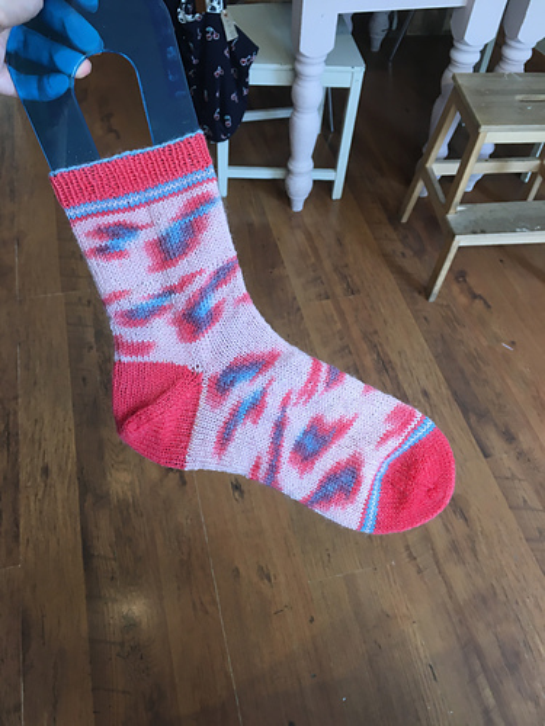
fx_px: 609
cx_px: 272
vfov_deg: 61.7
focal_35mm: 29
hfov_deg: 48.2
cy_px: 363
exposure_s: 1/33
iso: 40
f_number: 2.2
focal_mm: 4.15
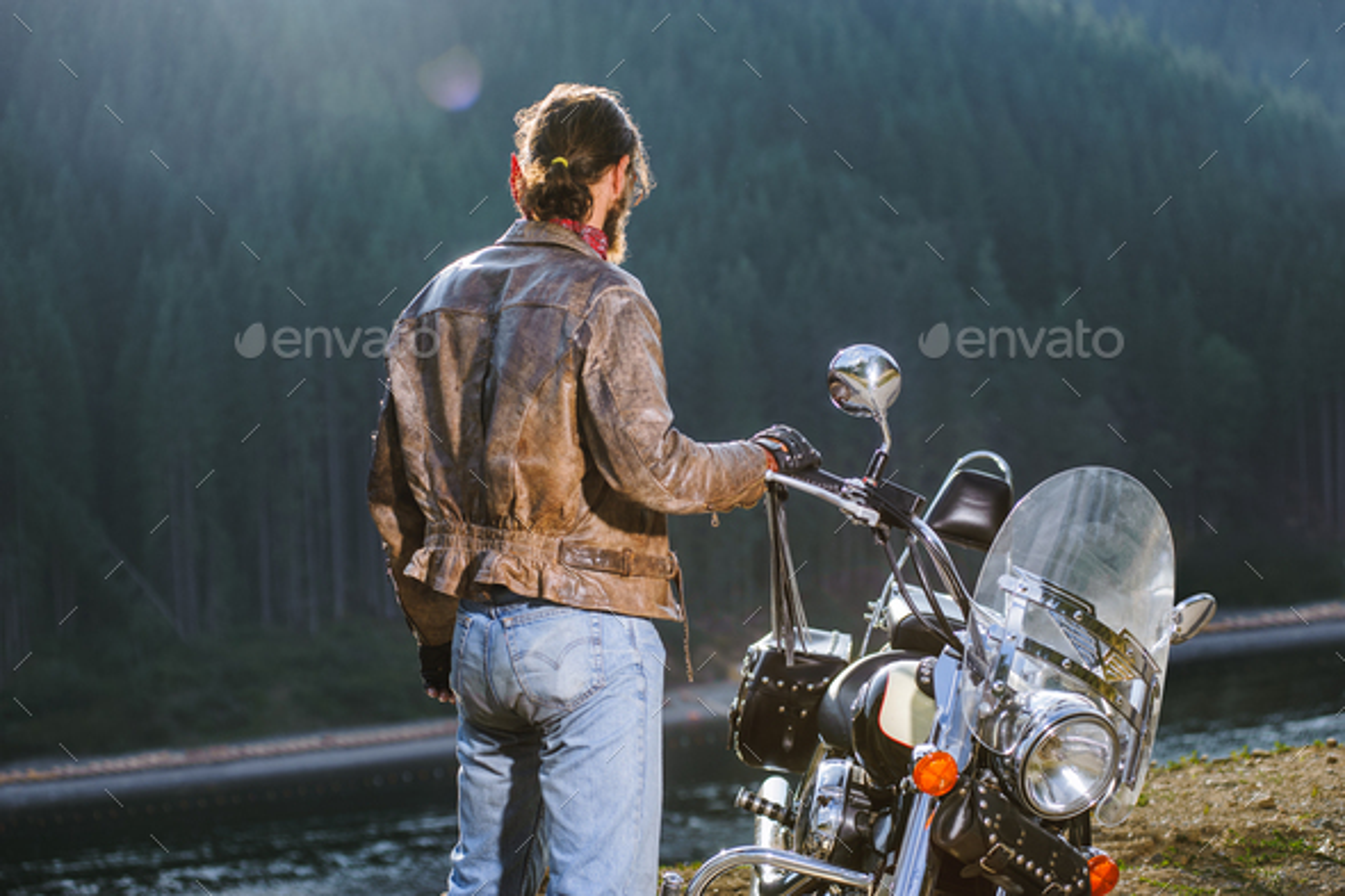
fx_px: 2988
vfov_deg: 17.1
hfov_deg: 25.4
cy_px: 448
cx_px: 672
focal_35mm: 80
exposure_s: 1/800
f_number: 4
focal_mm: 80
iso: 100
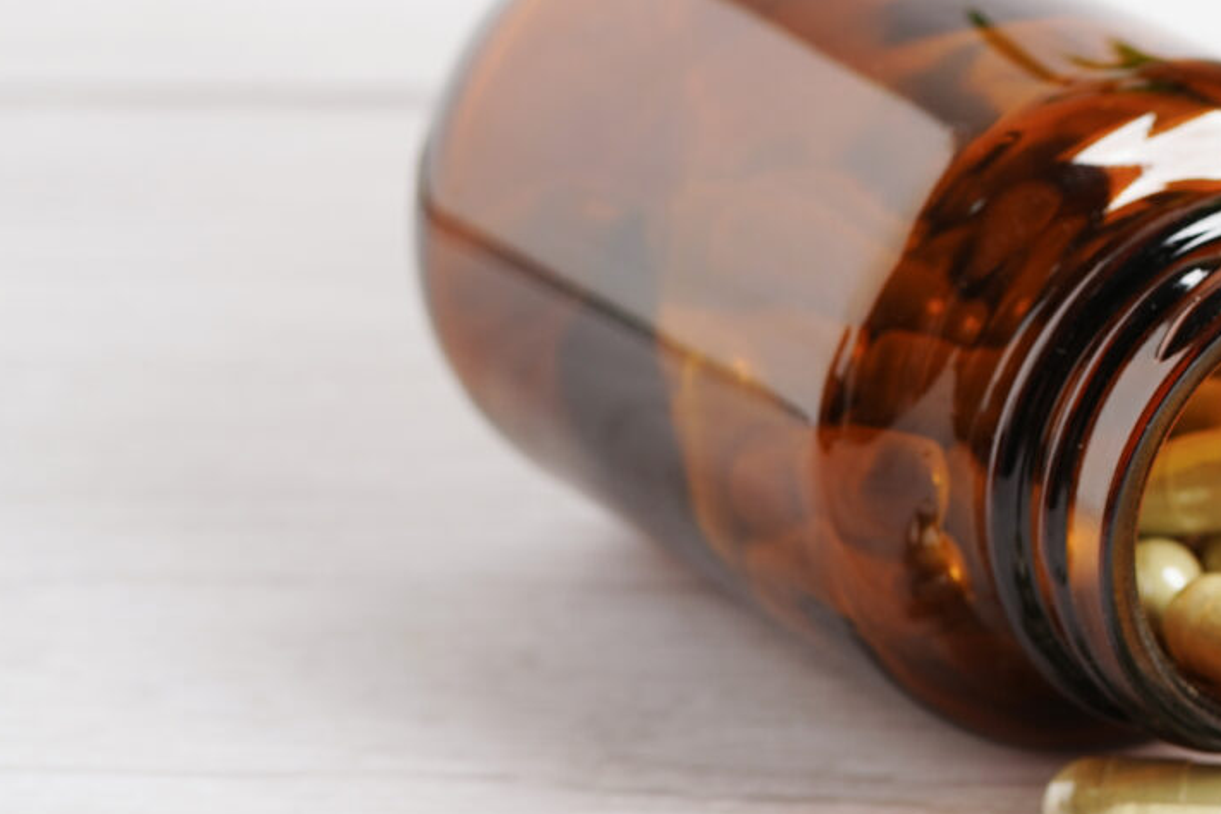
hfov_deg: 10.7
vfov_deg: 7.6
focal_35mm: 180
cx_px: 2190
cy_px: -46
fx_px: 6105
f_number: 5.6
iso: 100
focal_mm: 50
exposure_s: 1/250
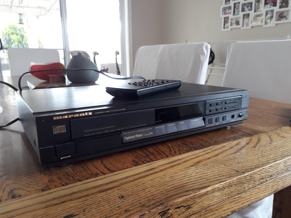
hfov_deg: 63.4
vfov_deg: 49.7
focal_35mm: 28
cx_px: 149
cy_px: 113
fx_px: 235
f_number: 1.9
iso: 125
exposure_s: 1/33
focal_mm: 3.6
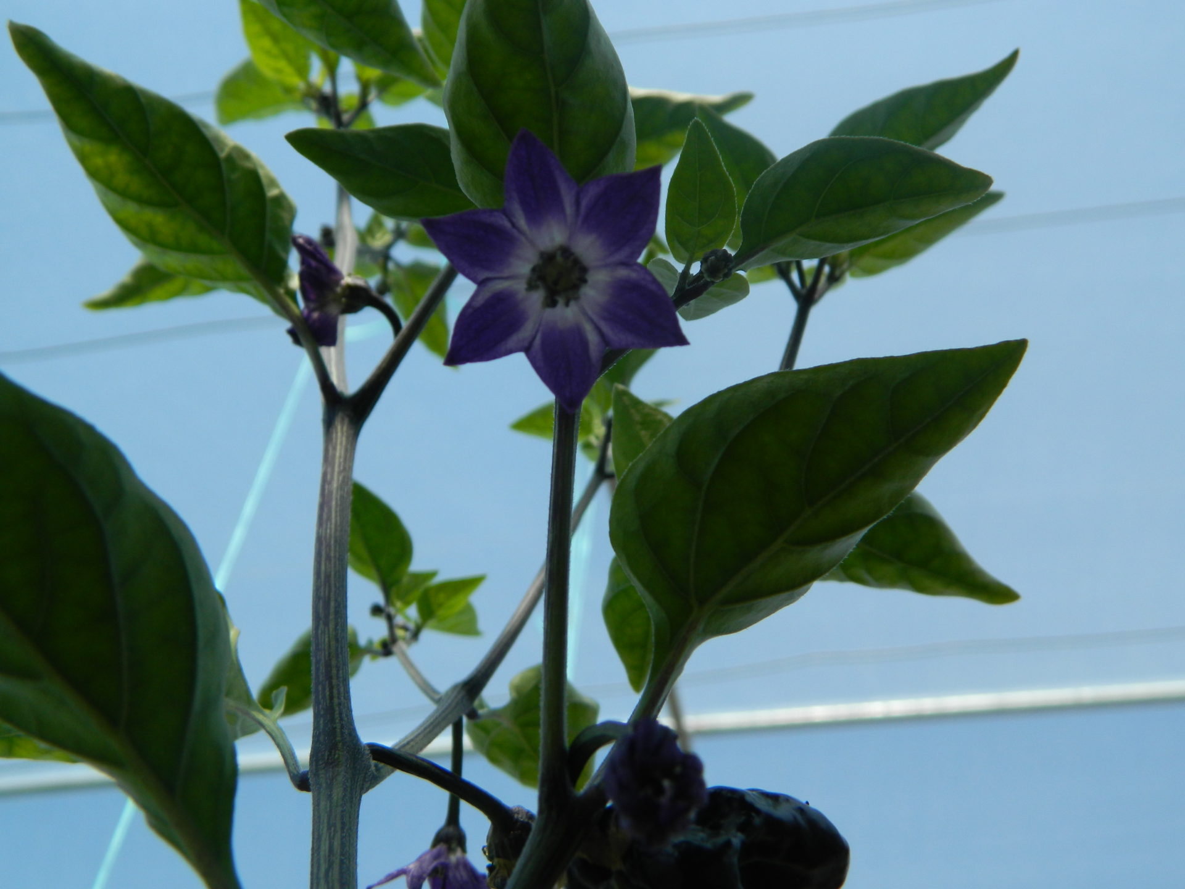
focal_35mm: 41
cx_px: 592
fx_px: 1404
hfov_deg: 45.8
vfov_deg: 35.1
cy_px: 444
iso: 80
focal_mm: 7.3
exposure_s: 1/800
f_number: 3.5
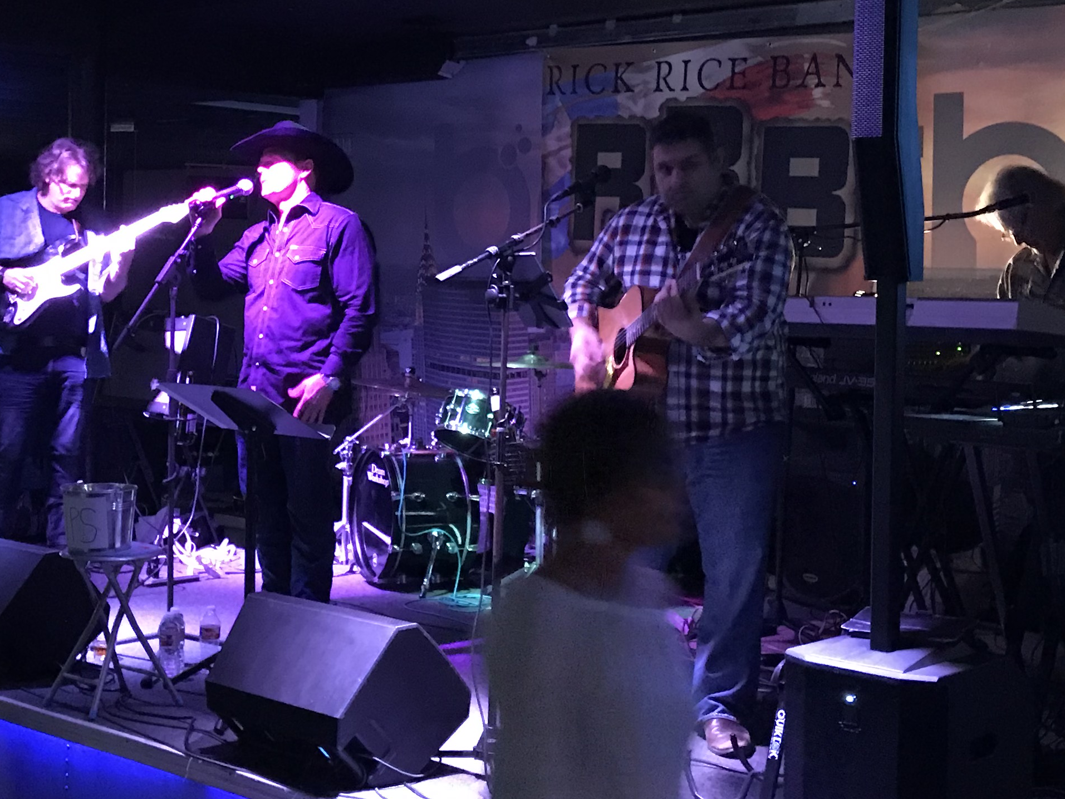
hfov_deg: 32.4
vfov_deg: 24.7
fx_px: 1815
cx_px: 349
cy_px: 287
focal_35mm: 59
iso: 200
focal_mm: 3.99
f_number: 1.8
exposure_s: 1/4
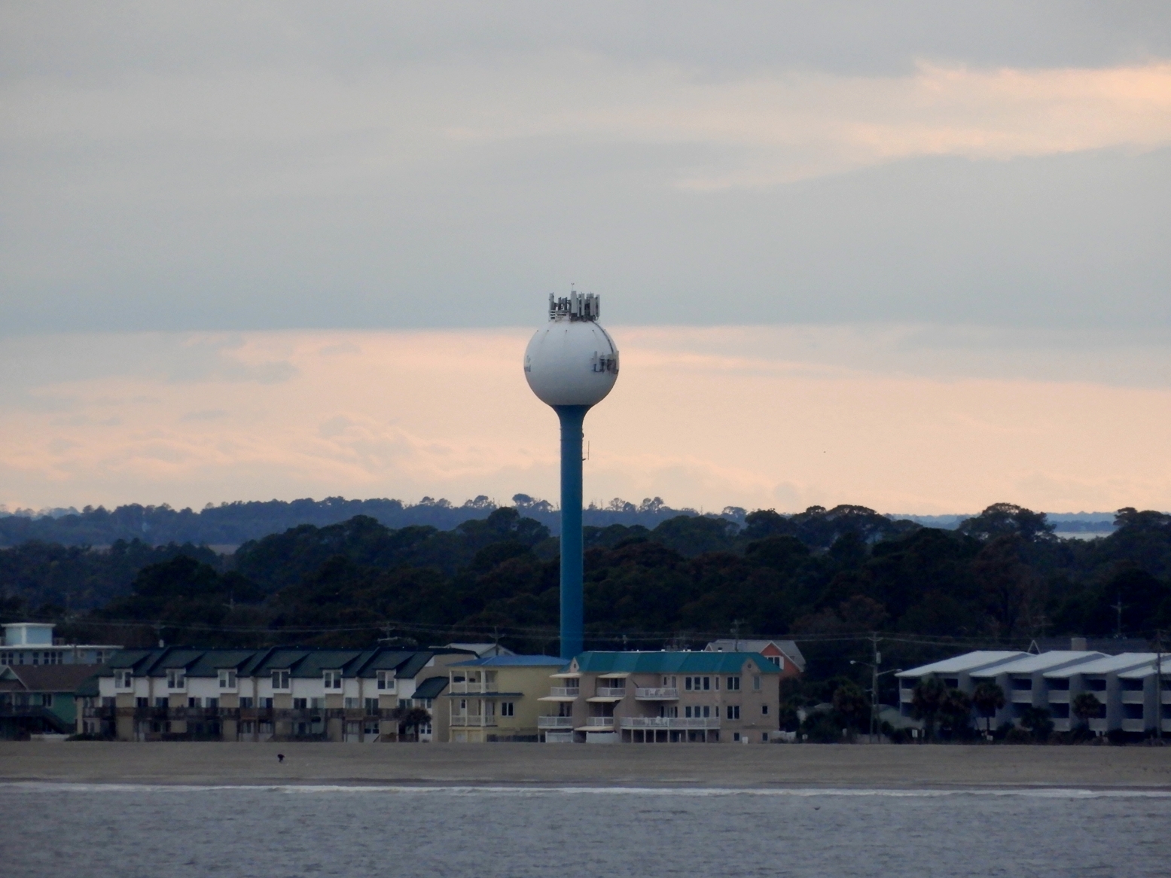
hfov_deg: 2.4
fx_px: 28414
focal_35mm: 840
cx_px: 586
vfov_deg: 1.8
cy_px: 439
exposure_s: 1/250
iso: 360
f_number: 6.9
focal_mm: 151
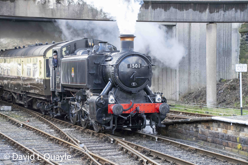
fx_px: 668
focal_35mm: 97
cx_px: 124
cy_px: 82
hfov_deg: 21.0
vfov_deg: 14.1
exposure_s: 1/250
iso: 1250
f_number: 6.3
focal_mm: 65
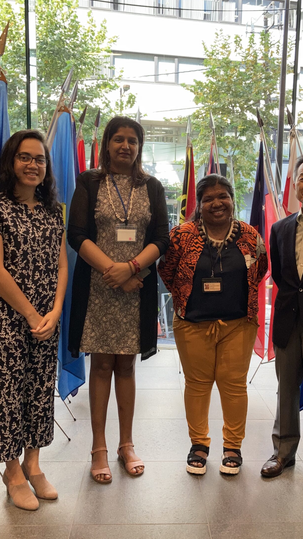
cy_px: 283
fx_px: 514
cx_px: 166
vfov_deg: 55.3
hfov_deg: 32.8
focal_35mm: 36
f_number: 1.8
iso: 64
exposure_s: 1/121
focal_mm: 3.99
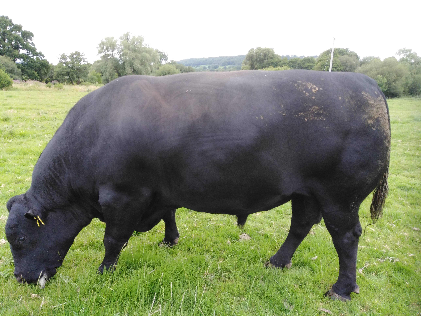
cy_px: 158
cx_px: 210
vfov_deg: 53.1
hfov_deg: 67.3
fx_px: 316
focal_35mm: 26
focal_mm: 3.46
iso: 189
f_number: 2.2
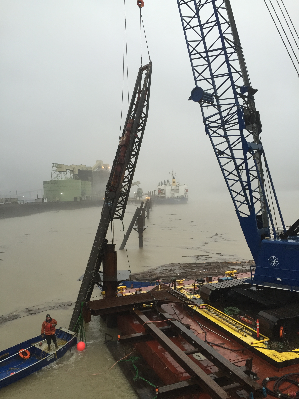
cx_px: 150
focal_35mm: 29
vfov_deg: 61.7
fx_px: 334
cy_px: 200
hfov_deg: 48.2
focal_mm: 4.15
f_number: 2.2
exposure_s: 1/40
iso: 32
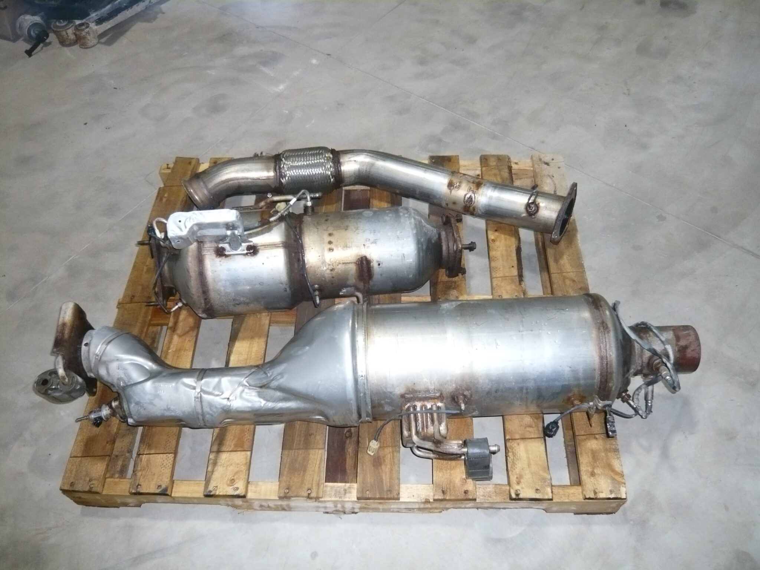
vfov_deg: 49.7
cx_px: 380
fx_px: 615
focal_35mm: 28
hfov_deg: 63.4
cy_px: 285
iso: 200
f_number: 2.8
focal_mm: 4.6
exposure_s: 1/30
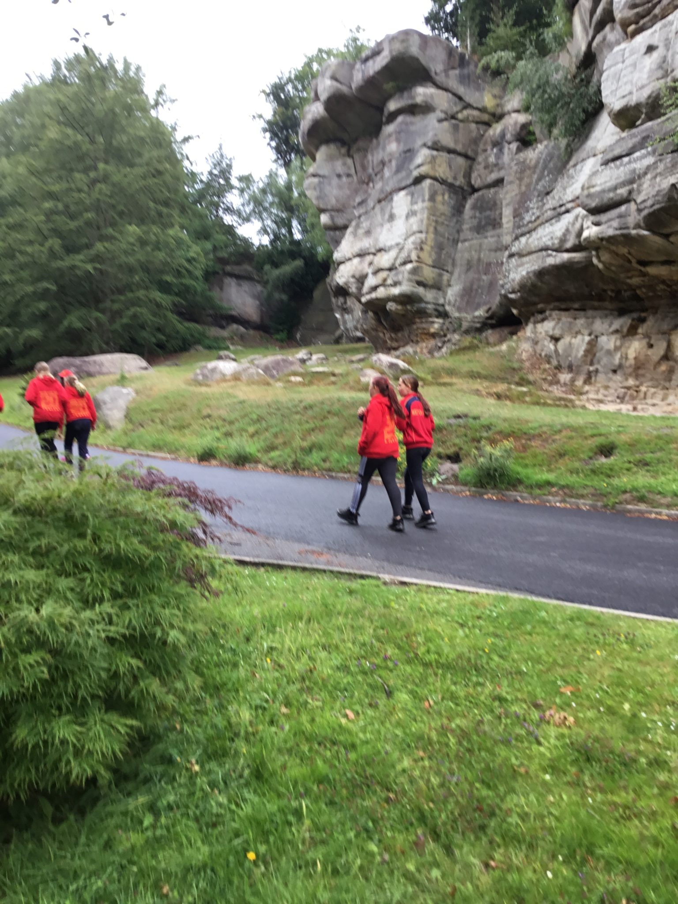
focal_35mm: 31
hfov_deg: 45.4
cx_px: 339
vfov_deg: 58.4
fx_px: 810
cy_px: 452
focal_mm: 3.3
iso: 25
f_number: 2.4
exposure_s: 1/139
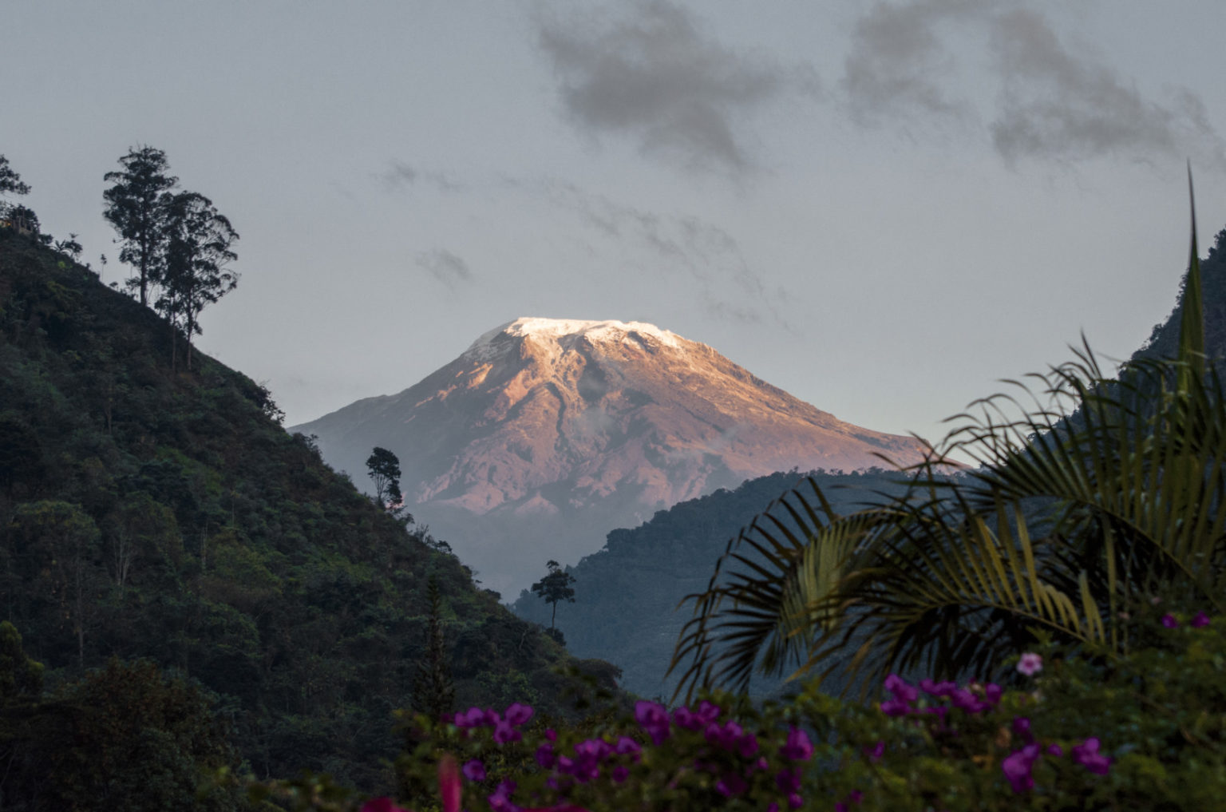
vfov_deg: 11.1
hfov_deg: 16.7
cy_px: 406
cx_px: 613
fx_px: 4180
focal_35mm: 123
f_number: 6.3
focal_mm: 82
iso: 640
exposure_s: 1/125
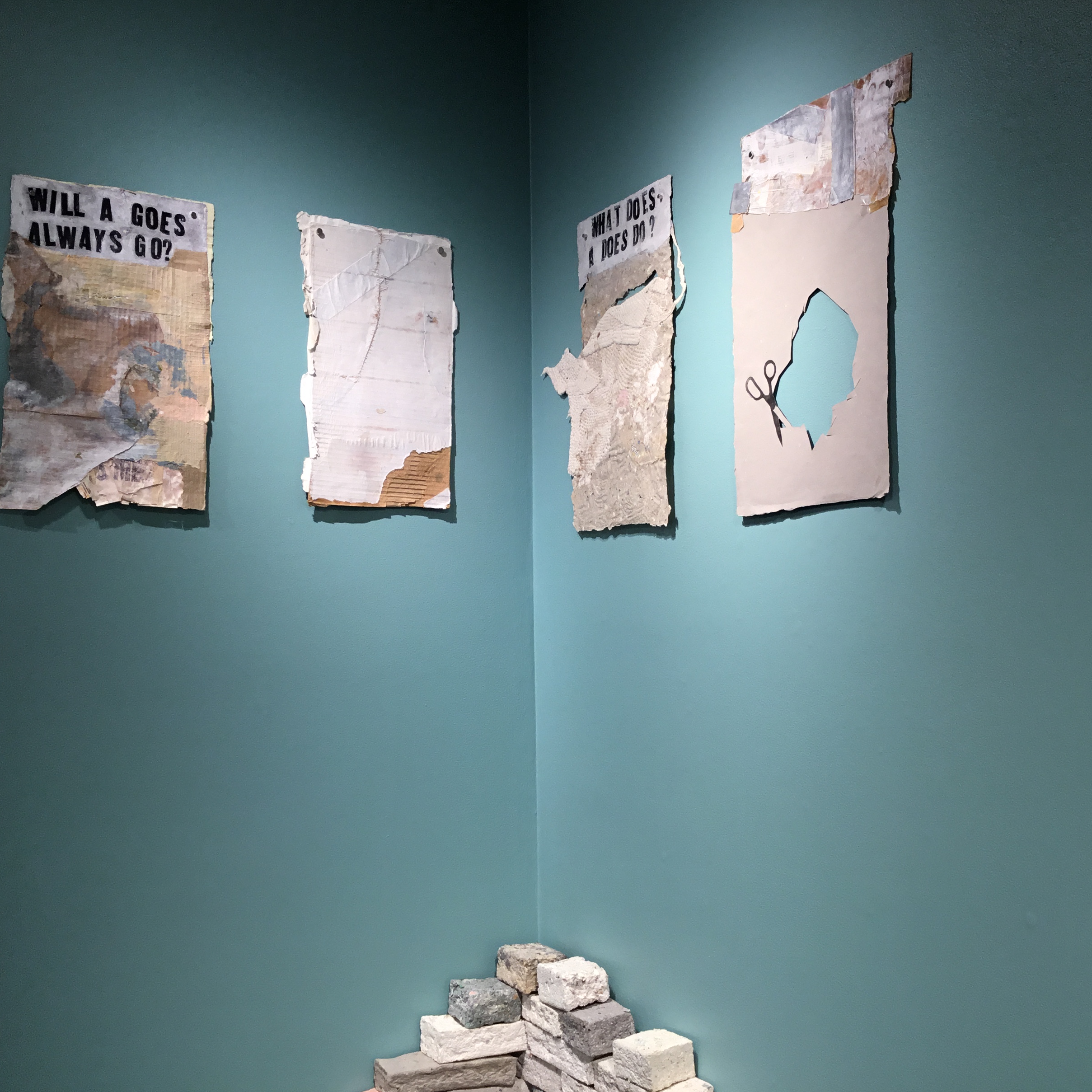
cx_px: 581
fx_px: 1321
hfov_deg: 44.9
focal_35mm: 37
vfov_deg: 44.9
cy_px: 544
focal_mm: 3.3
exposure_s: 1/60
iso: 25
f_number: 2.4
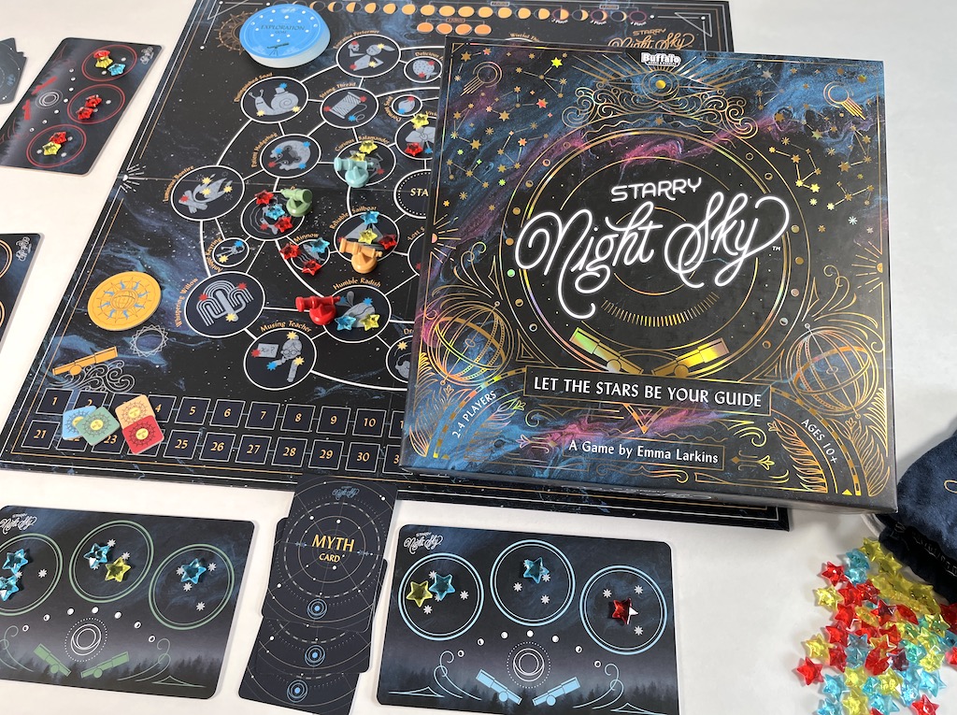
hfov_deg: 67.4
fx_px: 718
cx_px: 478
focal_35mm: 26
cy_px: 358
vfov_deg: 52.9
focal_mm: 5.1
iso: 125
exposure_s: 1/120
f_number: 1.6
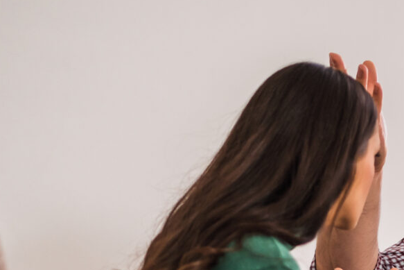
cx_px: 495
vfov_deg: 6.1
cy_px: 323
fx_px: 2514
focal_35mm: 224
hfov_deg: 9.1
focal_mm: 85
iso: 400
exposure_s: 1/200
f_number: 2
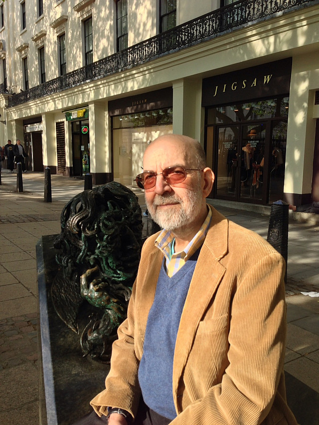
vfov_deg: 55.3
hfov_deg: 43.0
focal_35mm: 33
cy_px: 212
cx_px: 160
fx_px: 405
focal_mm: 4.13
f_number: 2.4
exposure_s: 1/335
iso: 50
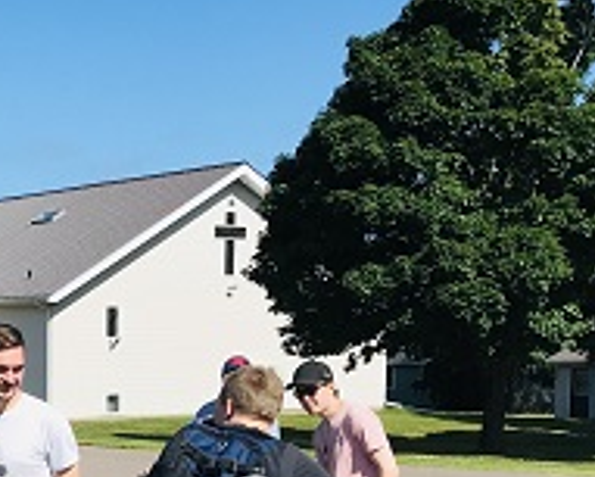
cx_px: -159
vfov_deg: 17.5
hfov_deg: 20.5
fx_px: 1515
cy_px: 474
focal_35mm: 86
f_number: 1.8
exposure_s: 1/2740
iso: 20
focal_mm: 3.99
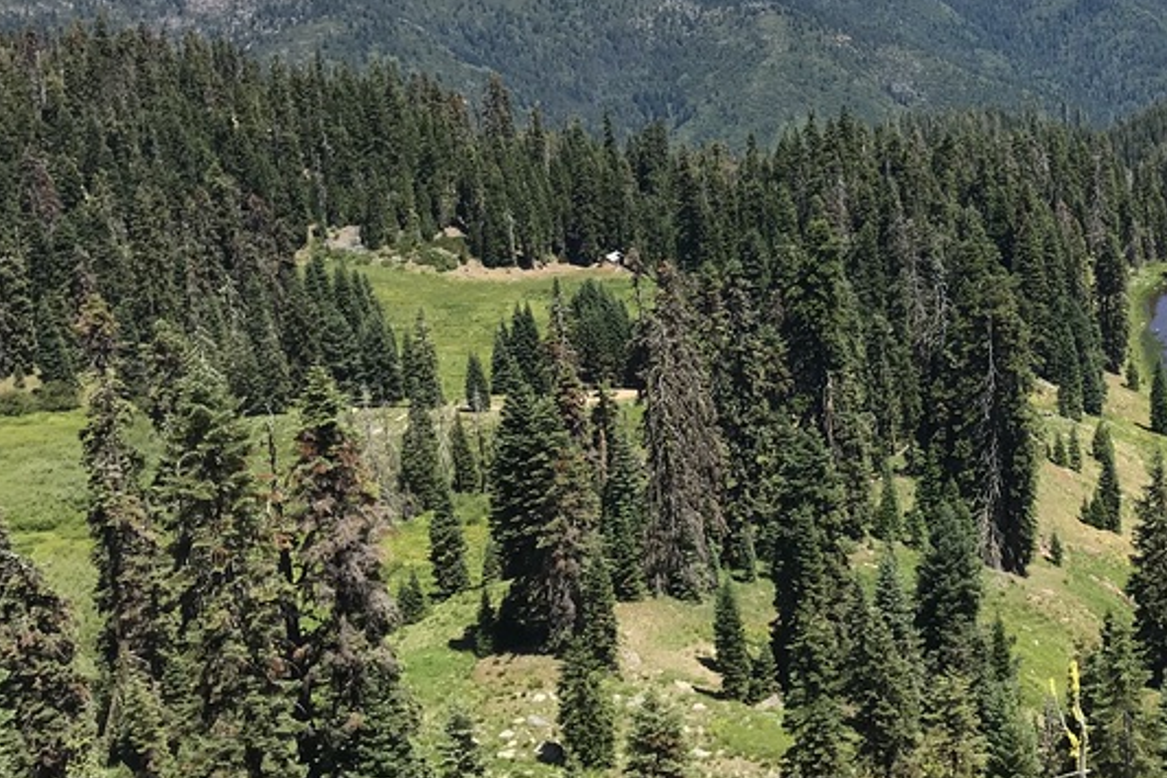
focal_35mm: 56
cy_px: 237
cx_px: 974
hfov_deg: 34.3
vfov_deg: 24.0
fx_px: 1815
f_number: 1.8
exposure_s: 1/1953
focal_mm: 3.99
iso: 20
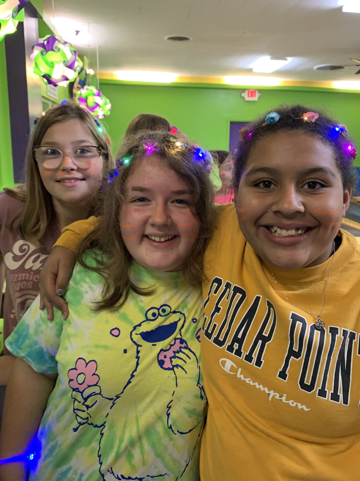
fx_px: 430
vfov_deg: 58.4
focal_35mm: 31
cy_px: 241
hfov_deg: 45.2
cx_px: 212
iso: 320
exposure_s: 1/40
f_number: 1.8
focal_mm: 4.25
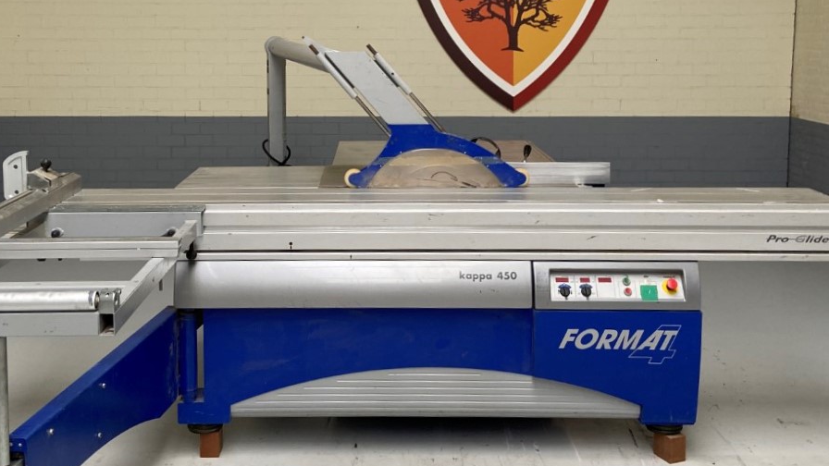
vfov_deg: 31.2
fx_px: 835
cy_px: 202
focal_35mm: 38
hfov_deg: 52.5
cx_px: 336
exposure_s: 1/121
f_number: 1.8
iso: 125
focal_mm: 4.25
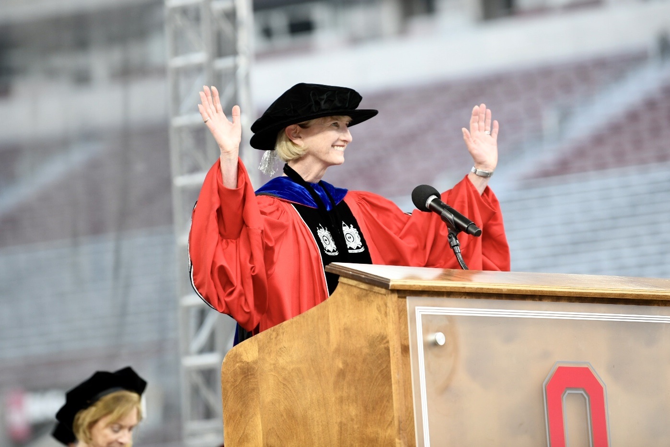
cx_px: 335
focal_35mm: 200
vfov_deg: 6.9
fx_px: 3722
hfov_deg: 10.3
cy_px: 224
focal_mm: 200
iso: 800
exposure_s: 1/320
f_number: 3.5
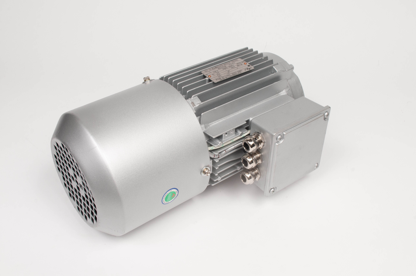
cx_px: 208
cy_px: 138
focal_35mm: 39
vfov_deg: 34.1
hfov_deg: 49.6
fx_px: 450
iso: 200
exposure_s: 1/80
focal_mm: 26
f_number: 11
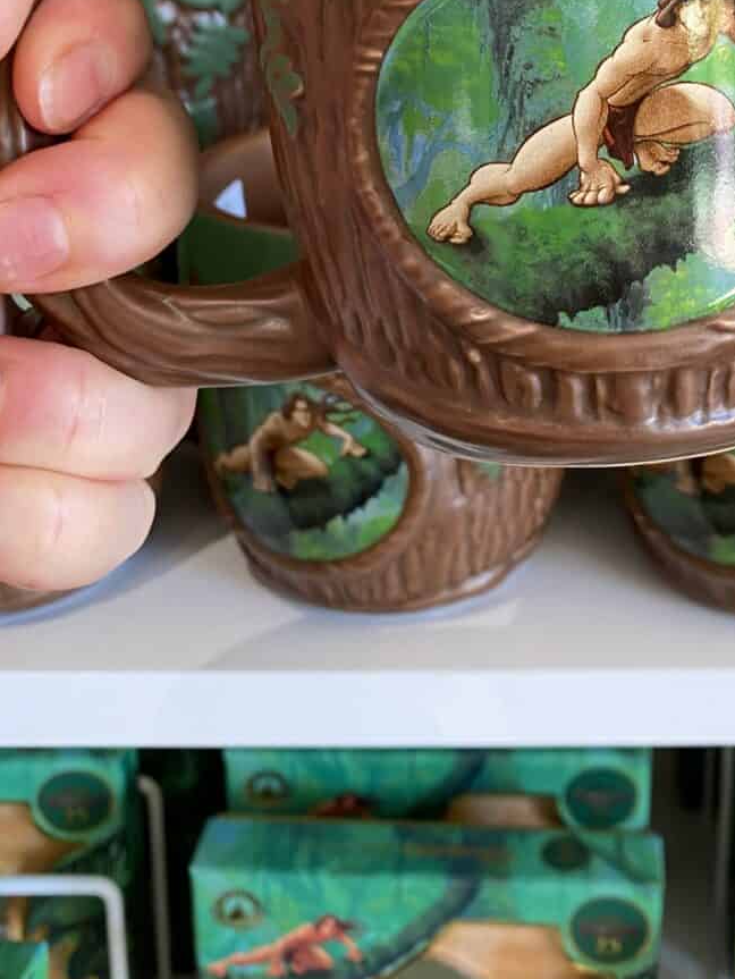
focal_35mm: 53
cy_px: 153
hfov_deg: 27.2
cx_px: 548
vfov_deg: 34.7
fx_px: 1499
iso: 100
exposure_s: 1/60
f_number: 1.8
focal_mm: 4.25
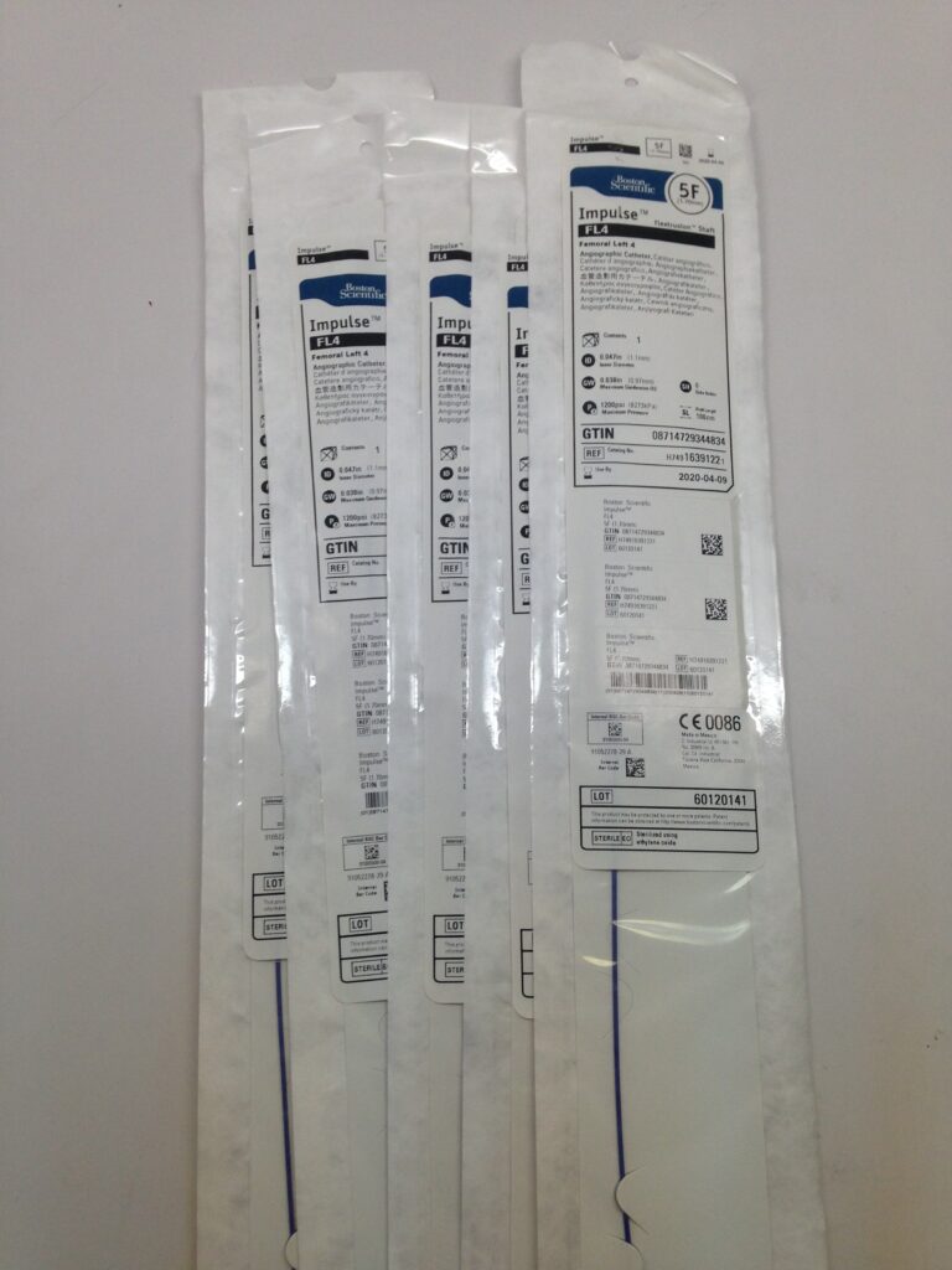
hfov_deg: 42.9
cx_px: 476
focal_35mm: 33
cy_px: 635
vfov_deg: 55.4
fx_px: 1210
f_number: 2.4
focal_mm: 4.12
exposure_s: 1/120
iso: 80
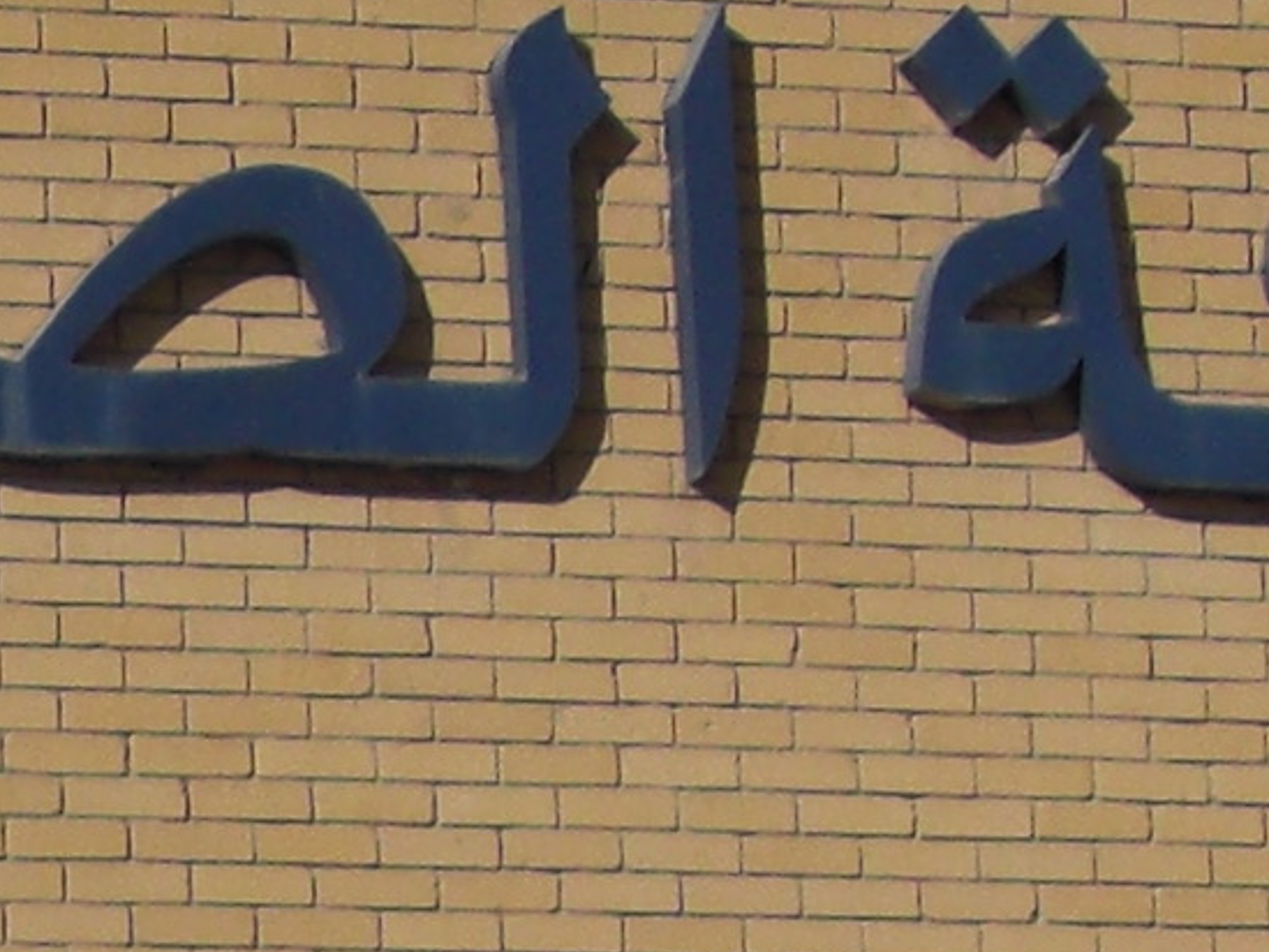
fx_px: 8763
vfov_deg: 5.9
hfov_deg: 8.0
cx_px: -936
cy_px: 2424
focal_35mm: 239
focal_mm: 6.3
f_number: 7.9
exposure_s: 1/400
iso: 50
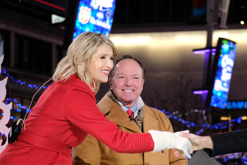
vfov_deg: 10.0
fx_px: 934
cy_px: 147
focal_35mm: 136
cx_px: 203
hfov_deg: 15.0
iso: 800
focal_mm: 50
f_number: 2.8
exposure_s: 1/160
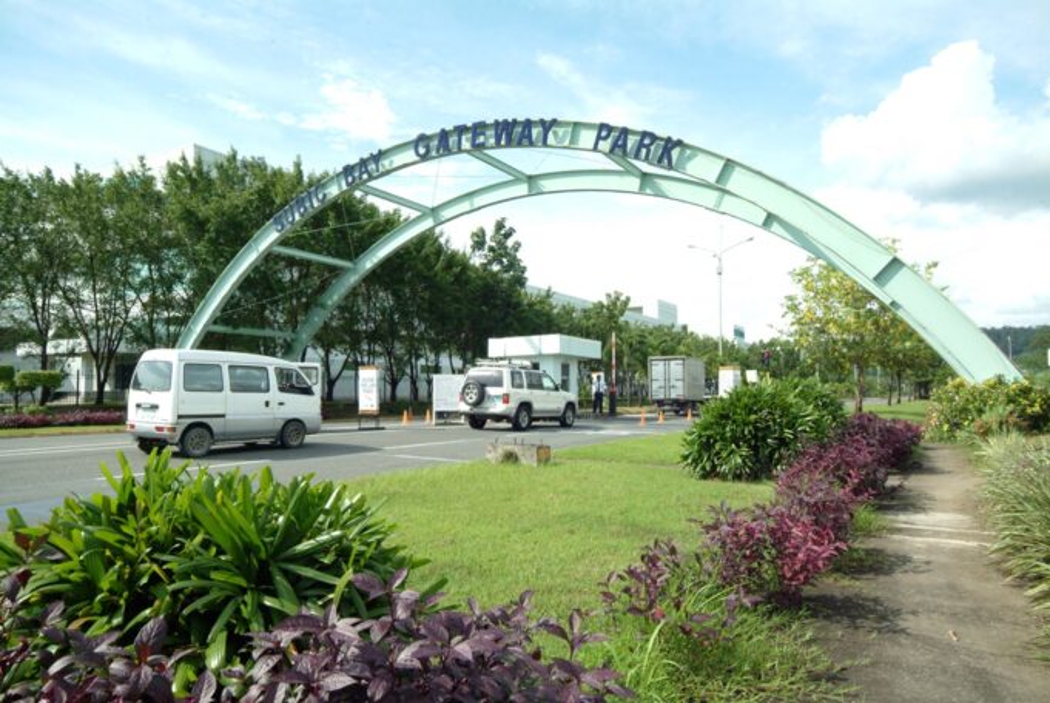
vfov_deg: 56.3
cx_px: 525
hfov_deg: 77.2
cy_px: 352
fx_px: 657
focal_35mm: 22
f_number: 11
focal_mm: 15
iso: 800
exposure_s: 1/500
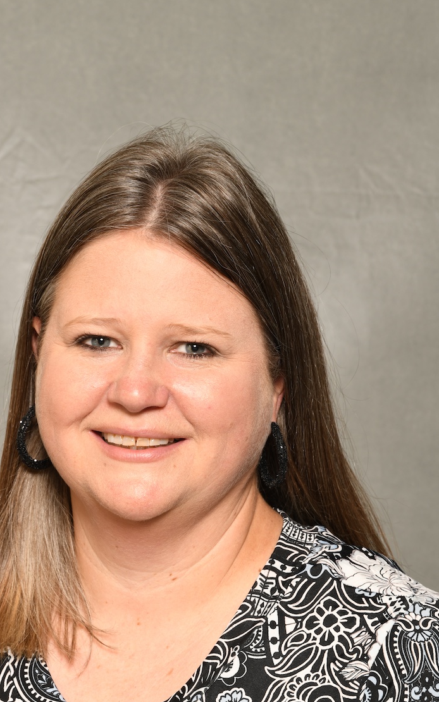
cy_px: 412
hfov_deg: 8.7
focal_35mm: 150
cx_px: 149
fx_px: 2871
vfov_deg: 13.9
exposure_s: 1/125
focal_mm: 110
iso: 250
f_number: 11
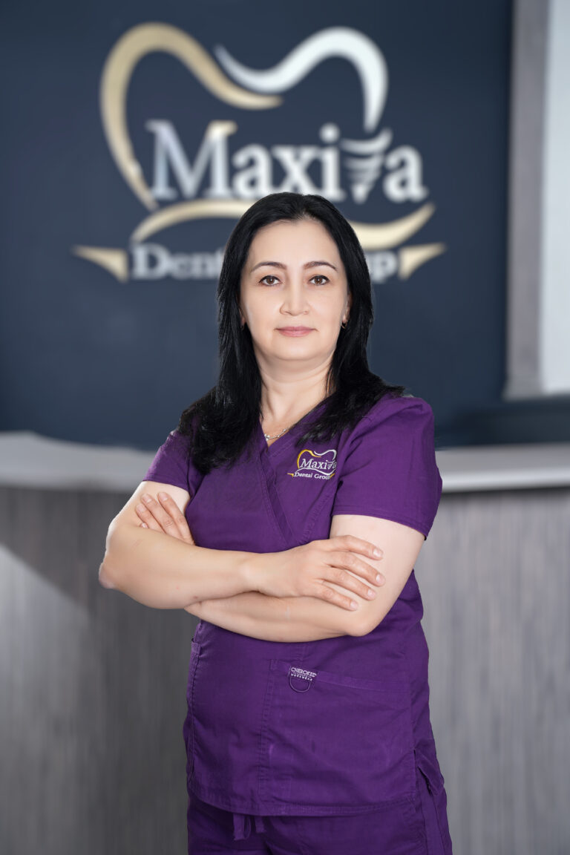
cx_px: 285
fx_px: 1520
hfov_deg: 21.2
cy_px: 428
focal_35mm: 64
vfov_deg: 31.4
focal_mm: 64
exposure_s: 1/125
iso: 100
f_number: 5
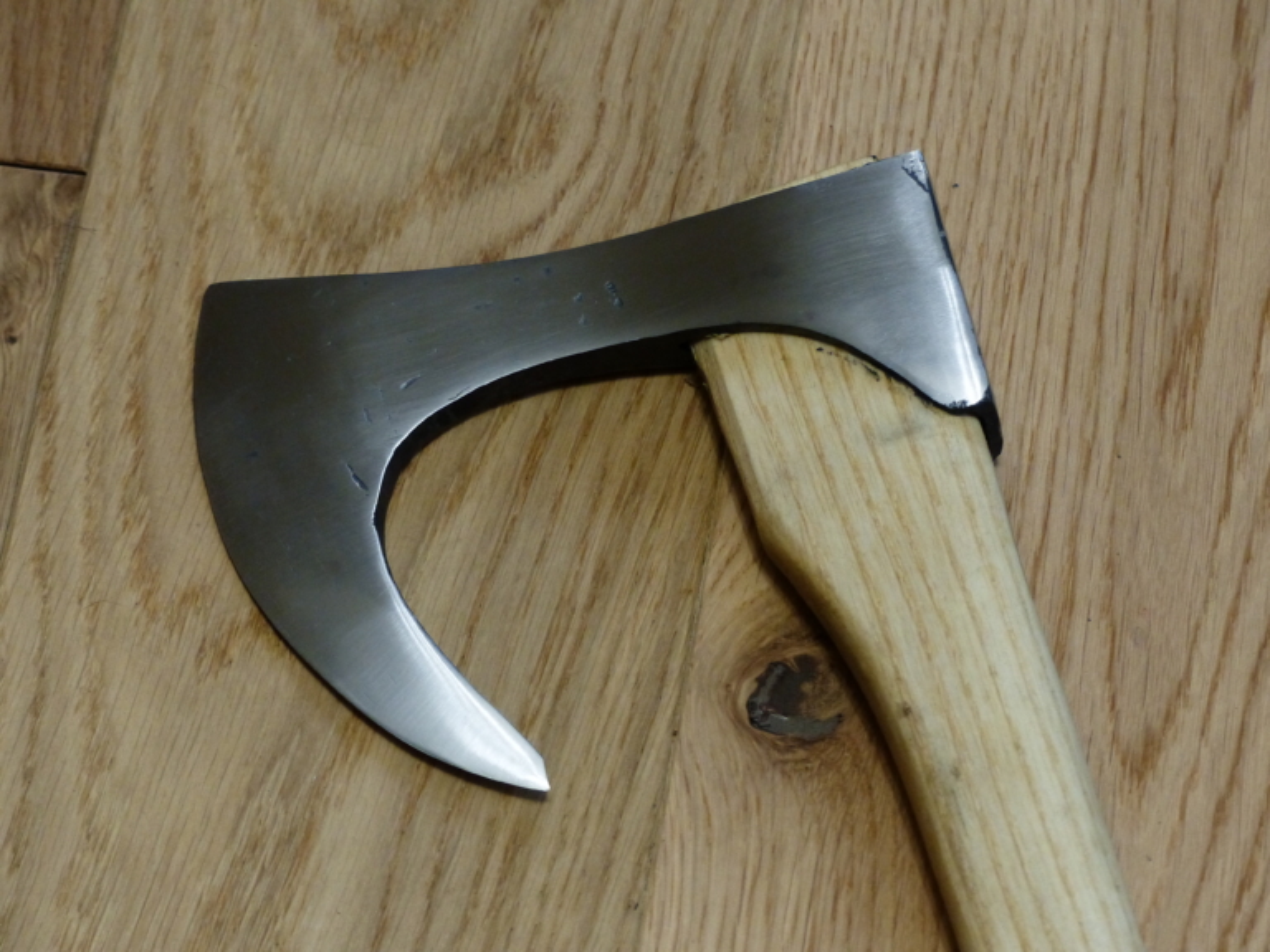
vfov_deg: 6.4
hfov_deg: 8.5
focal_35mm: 232
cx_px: 635
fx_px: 8512
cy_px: 476
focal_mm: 41.8
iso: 400
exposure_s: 1/60
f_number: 3.2
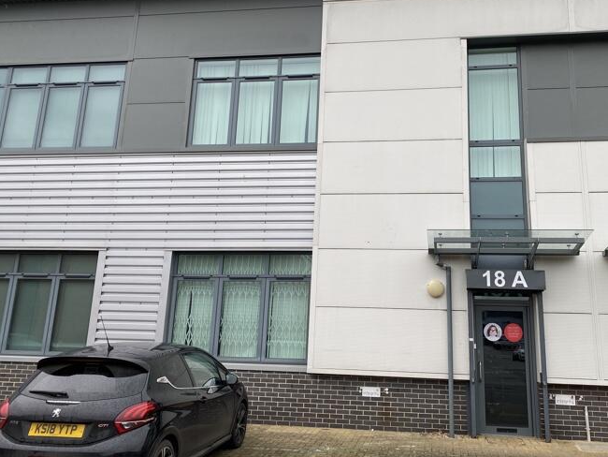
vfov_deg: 44.0
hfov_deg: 56.5
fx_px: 562
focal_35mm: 32
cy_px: 184
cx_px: 357
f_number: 1.8
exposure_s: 1/283
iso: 32
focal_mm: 4.25
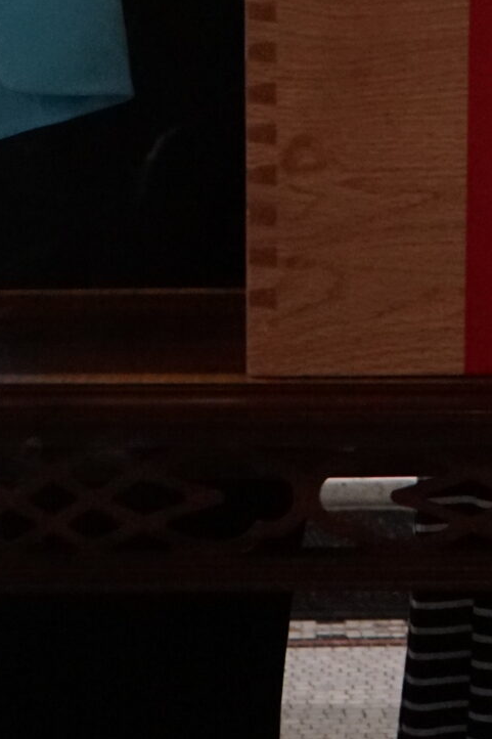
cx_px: 564
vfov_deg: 10.2
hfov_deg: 7.0
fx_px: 3999
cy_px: -414
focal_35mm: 195
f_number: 5
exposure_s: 1/160
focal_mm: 55
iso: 4000
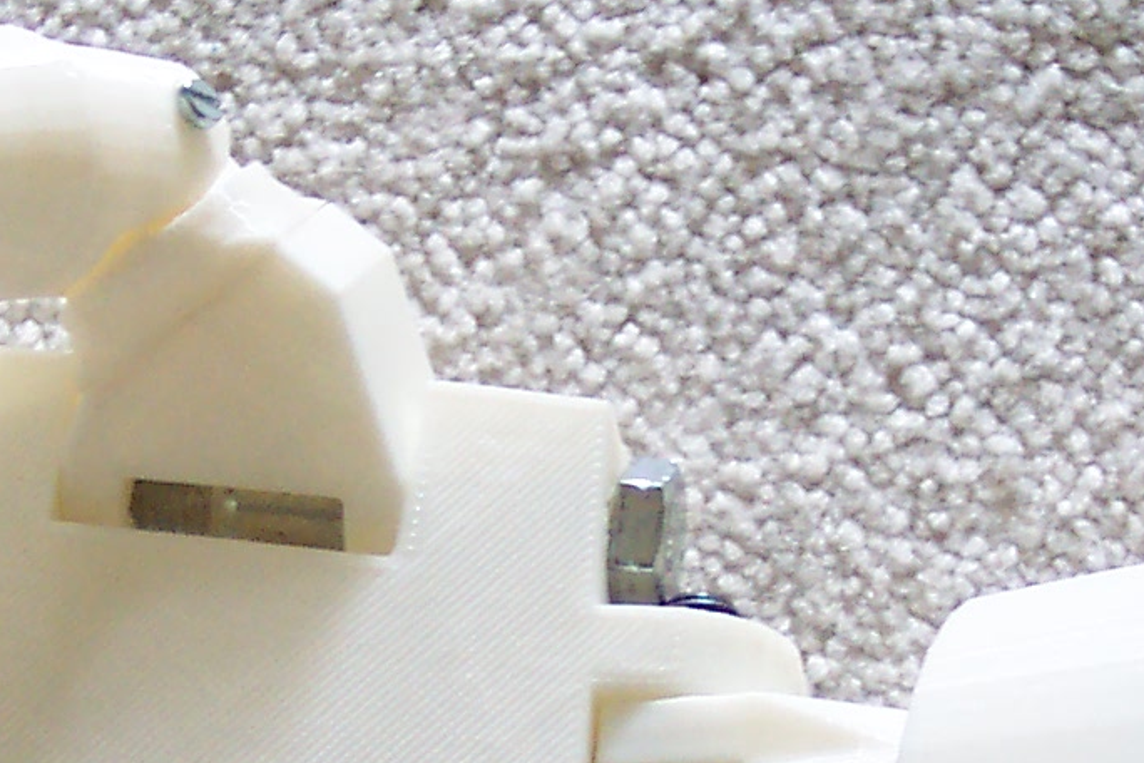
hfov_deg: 17.1
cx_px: 599
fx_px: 3813
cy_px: 833
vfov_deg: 11.3
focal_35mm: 120
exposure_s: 1/10
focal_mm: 8
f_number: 2.8
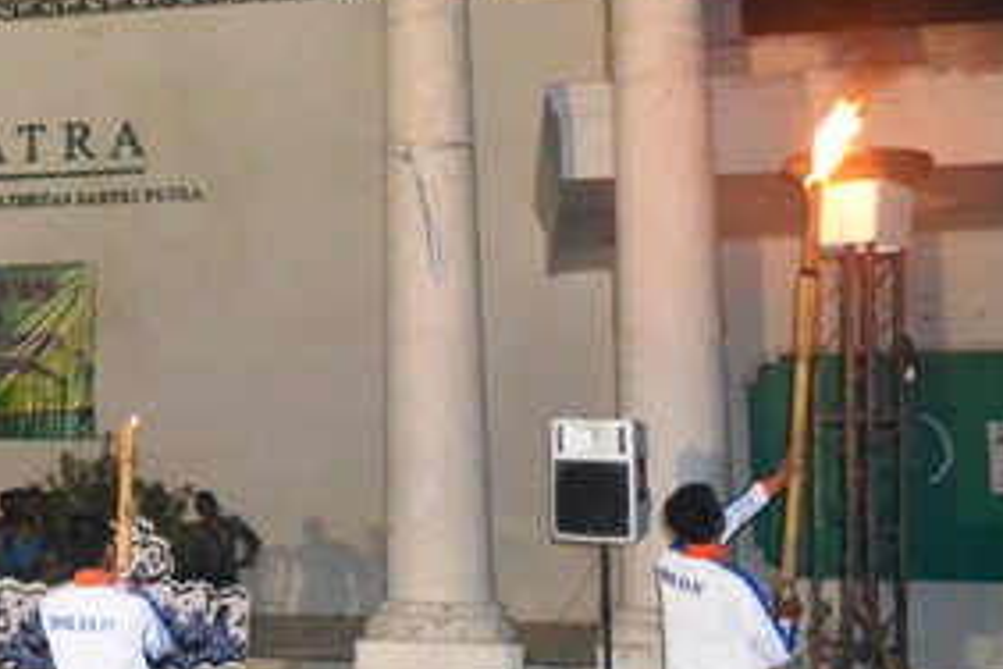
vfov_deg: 19.7
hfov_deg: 26.0
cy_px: 260
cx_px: -210
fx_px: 1922
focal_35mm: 69
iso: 3200
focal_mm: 18
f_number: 5.6
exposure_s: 1/30
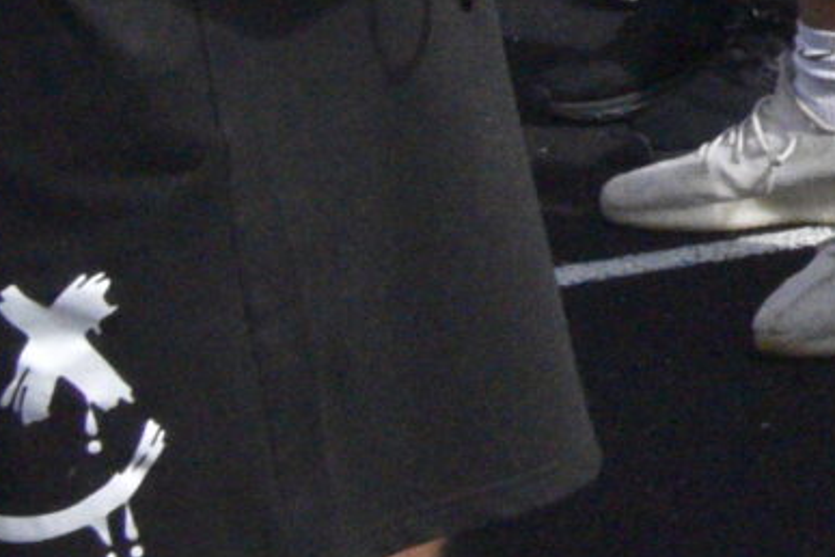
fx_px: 5218
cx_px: 2626
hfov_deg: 7.8
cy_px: -737
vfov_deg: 5.9
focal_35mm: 225
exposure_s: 1/4000
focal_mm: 34
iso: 12800
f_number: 20
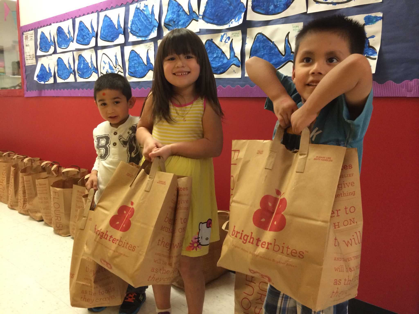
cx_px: 210
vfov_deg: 46.8
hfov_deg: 60.0
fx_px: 363
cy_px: 157
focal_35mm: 30
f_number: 2.2
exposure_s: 1/30
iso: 250
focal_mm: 4.12
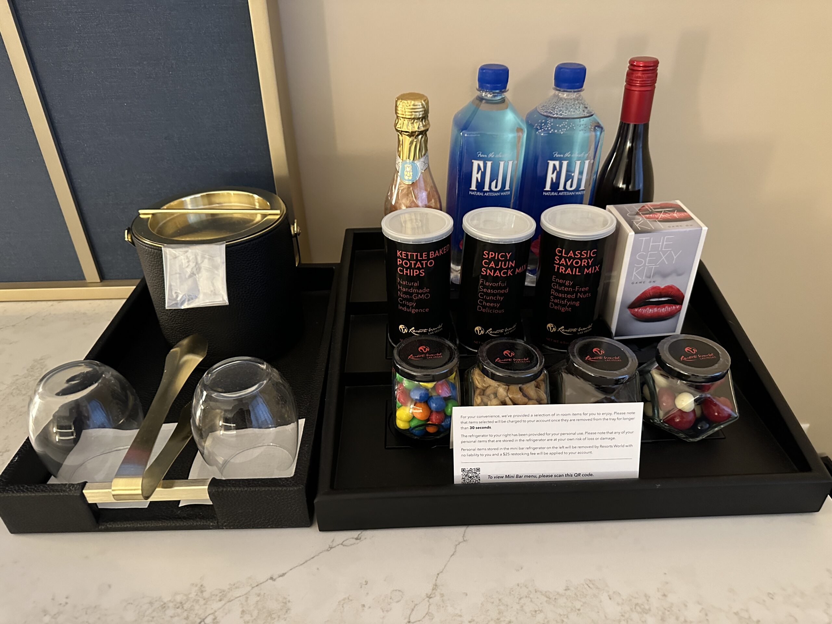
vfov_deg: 56.8
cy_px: 312
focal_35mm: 24
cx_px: 416
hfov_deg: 71.6
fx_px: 577
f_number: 1.78
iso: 1000
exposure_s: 1/40
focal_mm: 6.86
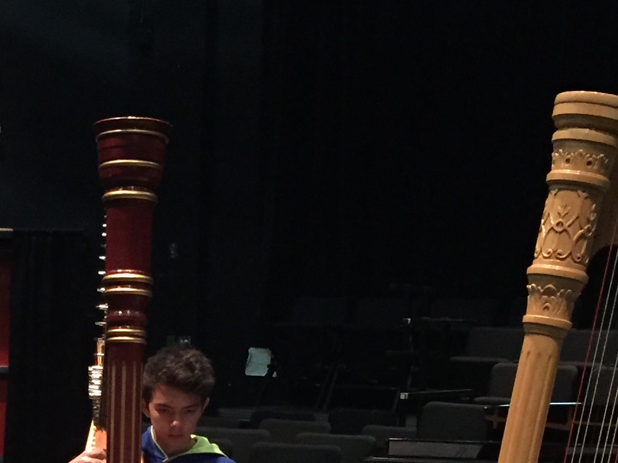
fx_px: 1696
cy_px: 511
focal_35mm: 95
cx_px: 44
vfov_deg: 15.2
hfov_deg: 20.2
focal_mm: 4.15
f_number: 2.2
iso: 250
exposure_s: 1/20
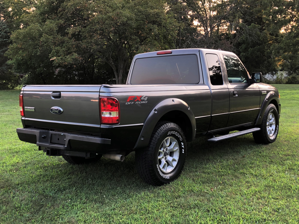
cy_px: 112
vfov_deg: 49.8
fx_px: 242
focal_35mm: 28
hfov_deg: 63.4
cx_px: 150
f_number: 1.8
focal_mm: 3.99
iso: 64
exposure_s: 1/120
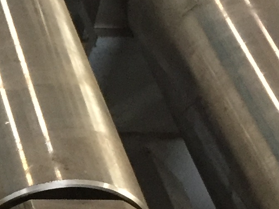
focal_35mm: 142
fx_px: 1144
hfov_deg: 13.1
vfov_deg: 10.4
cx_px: -141
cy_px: 188
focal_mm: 4.15
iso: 250
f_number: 2.2
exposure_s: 1/33
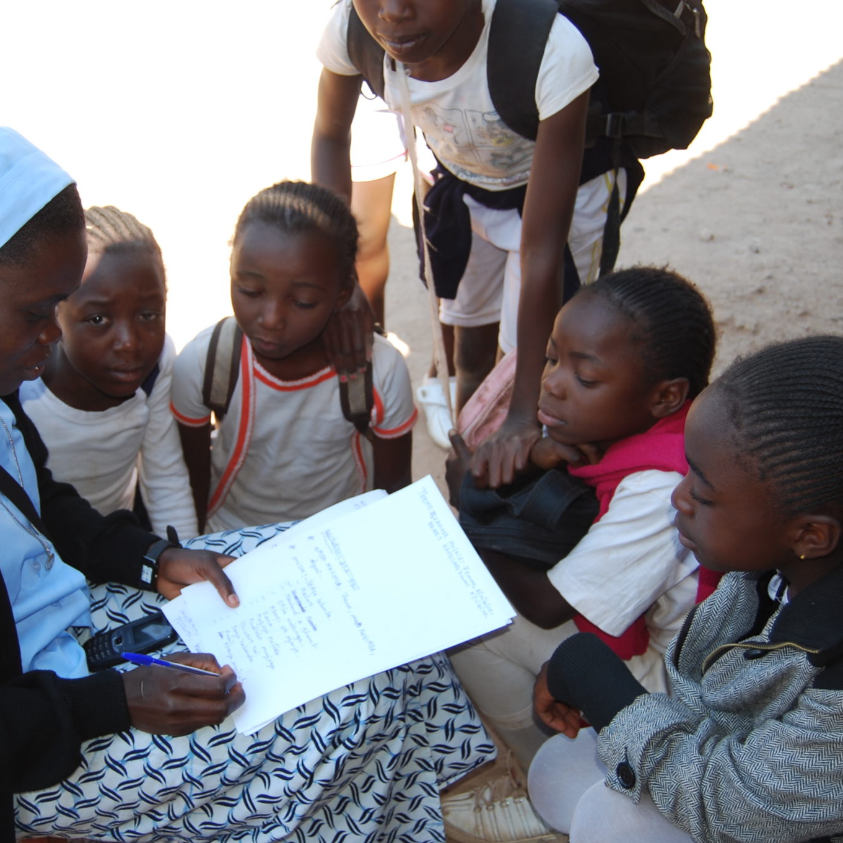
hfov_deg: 33.9
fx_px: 1378
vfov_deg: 34.0
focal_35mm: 50
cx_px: 330
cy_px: 418
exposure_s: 1/125
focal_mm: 26
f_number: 4.2
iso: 100
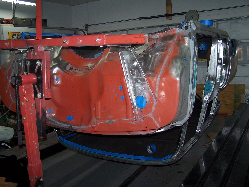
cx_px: 124
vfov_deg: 37.7
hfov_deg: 49.0
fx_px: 273
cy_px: 94
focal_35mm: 38
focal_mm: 6.3
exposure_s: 1/60
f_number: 2.8
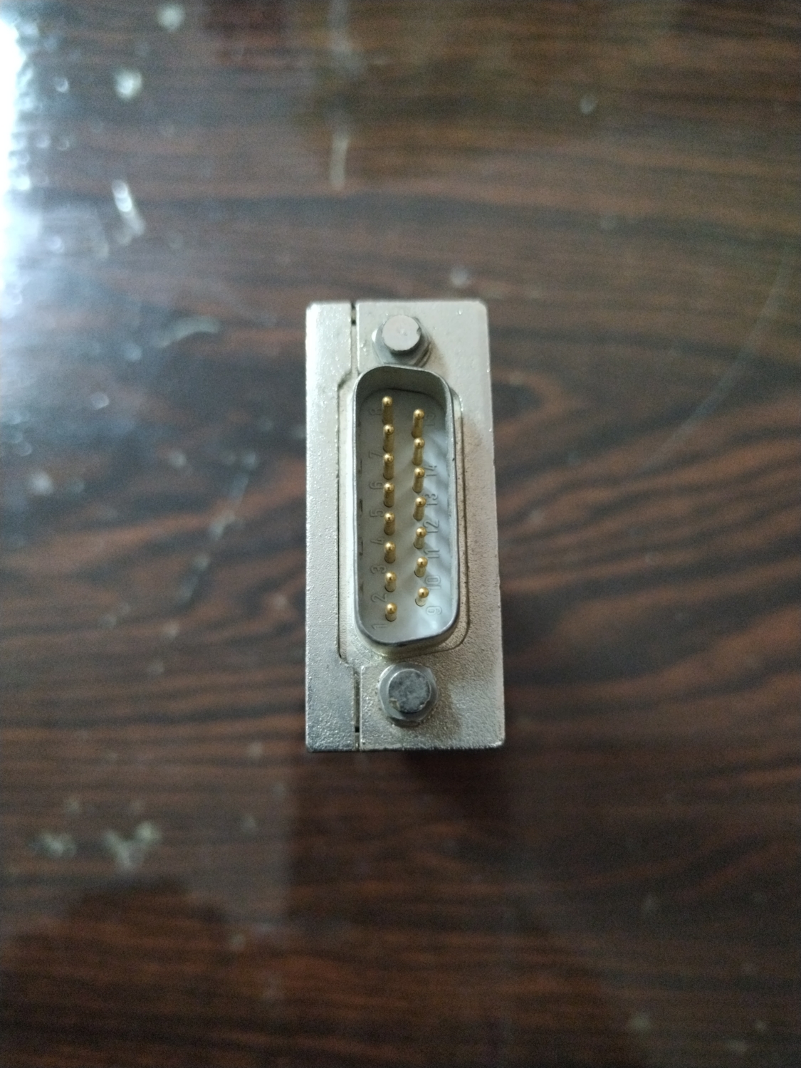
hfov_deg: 53.1
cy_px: 534
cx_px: 400
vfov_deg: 67.3
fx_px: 802
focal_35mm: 26
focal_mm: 4.75
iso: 1517
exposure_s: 1/17
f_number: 1.8
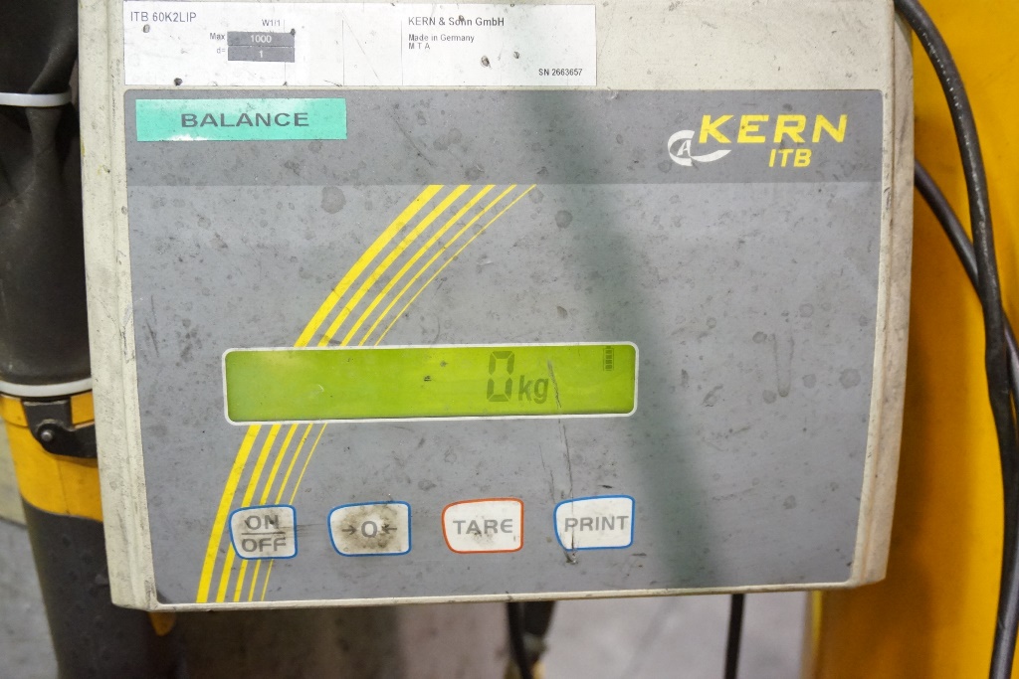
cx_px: 510
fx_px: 1104
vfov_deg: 34.2
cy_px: 340
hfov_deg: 49.5
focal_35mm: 39
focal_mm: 26
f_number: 4.5
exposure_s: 1/50
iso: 3200
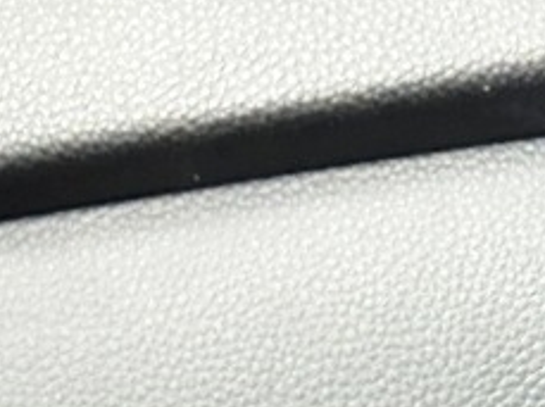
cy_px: 897
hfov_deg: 9.1
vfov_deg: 6.6
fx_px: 3380
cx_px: 600
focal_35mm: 215
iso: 500
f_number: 1.78
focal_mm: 6.86
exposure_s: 1/30
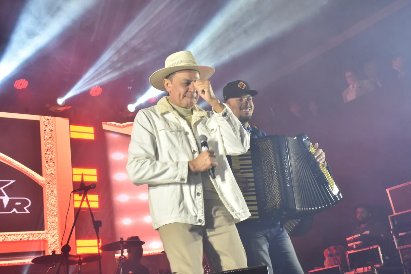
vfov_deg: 22.6
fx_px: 685
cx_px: 206
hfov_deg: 33.4
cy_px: 137
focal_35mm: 60
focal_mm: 40
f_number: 11
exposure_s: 1/80
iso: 2000
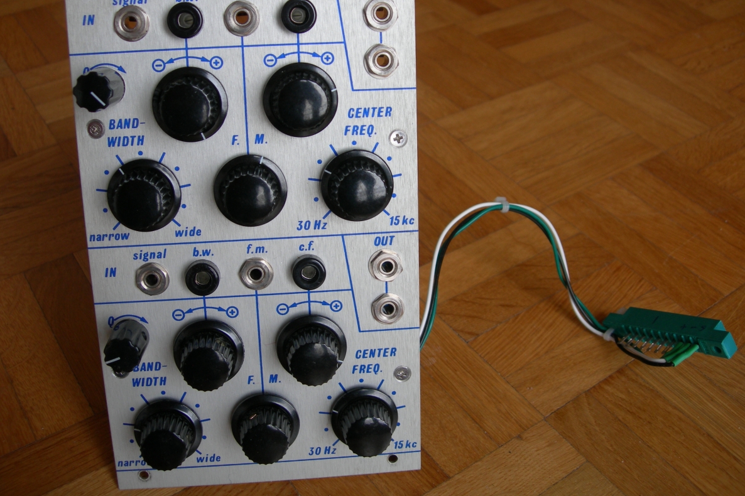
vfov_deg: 33.3
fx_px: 827
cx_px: 371
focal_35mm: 40
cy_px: 215
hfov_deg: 48.5
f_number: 2.8
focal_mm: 7.8
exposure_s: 1/54
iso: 50
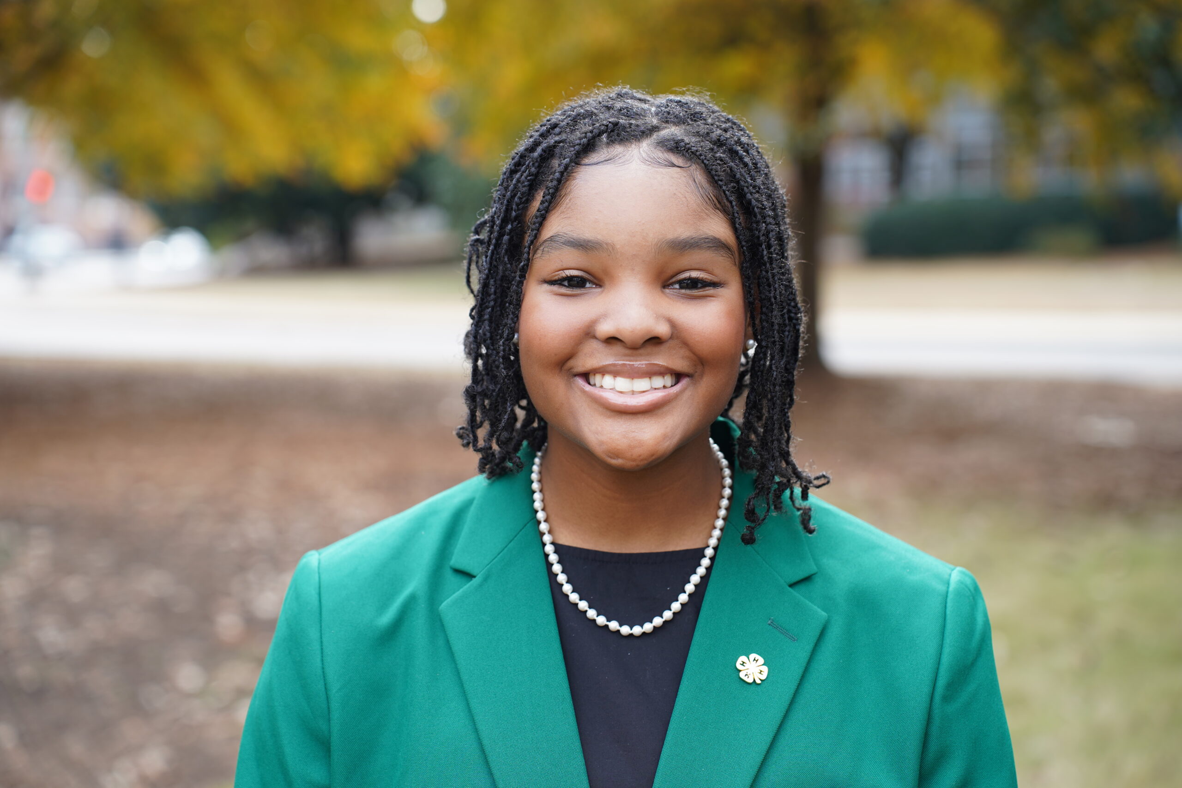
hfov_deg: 27.0
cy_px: 394
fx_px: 2462
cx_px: 591
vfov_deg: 18.2
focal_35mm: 75
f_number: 4
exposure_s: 1/60
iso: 100
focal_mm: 75
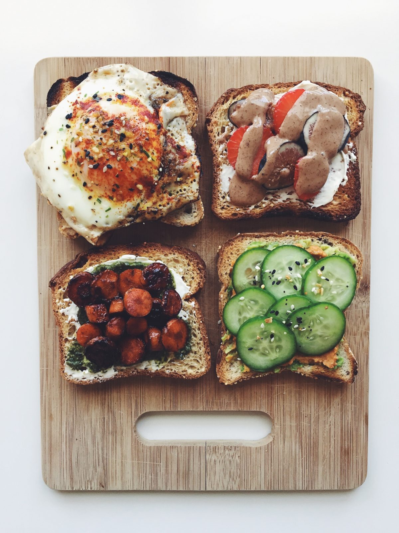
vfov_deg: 61.7
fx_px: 446
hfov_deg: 48.2
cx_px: 200
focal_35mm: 29
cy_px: 266
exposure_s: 1/30
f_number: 2.2
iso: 80
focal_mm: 4.15
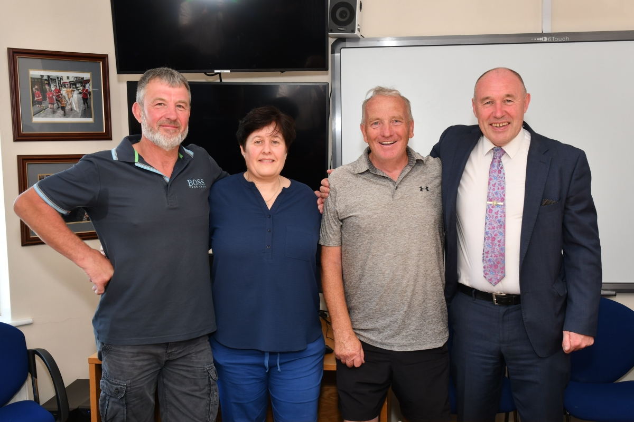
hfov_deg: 57.2
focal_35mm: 33
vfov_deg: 40.0
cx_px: 317
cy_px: 211
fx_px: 581
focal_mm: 22
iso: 320
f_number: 6.3
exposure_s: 1/60
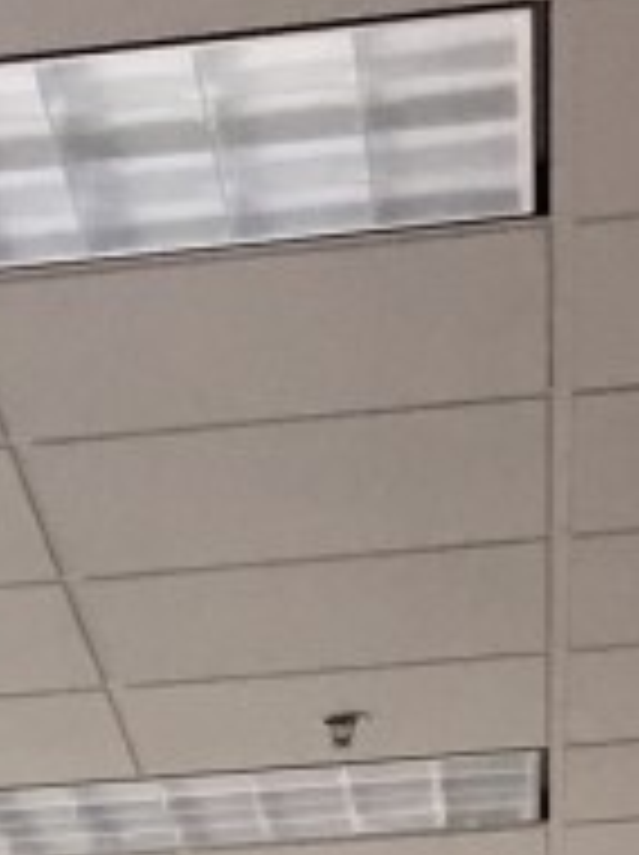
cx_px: -423
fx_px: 4613
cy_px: 2133
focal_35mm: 187
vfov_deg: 9.3
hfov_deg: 7.7
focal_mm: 4.15
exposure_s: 1/30
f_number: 2.2
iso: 32
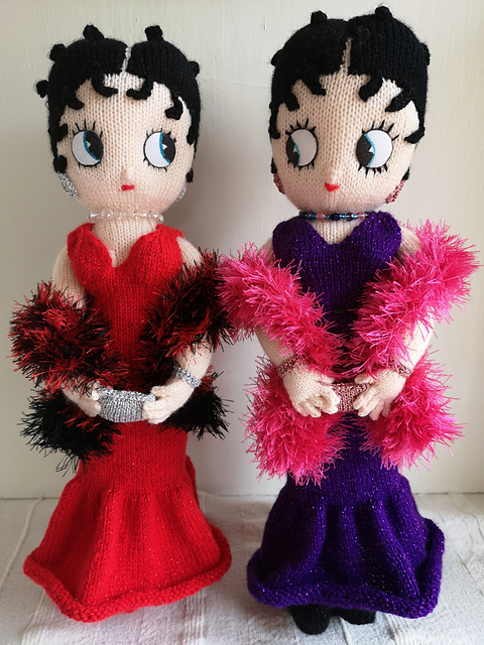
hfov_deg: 51.4
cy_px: 322
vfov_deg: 65.3
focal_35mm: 27
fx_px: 503
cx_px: 242
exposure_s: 1/33.3
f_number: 1.8
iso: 160
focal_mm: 5.58
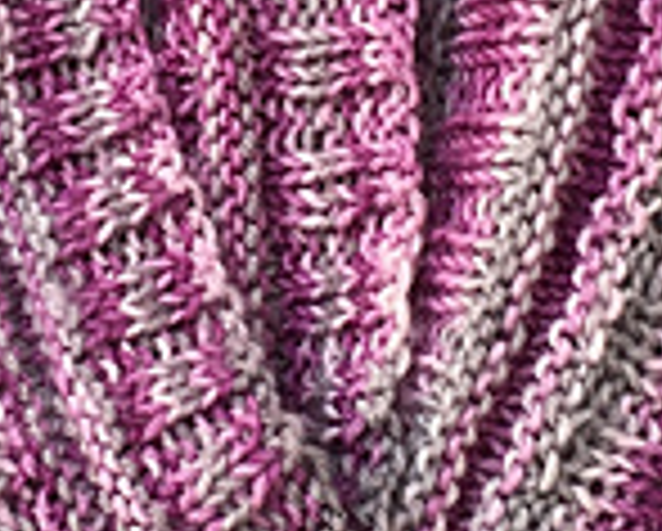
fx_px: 2413
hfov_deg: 15.5
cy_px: -9
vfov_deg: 12.4
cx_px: 122
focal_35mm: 123
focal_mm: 4.15
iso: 25
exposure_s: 1/30
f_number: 2.2
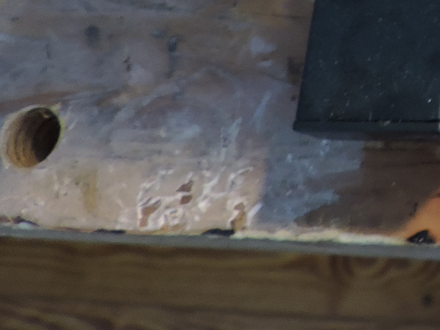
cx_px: 754
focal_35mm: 92
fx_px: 1170
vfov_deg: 14.4
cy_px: -239
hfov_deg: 17.8
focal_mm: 4.3
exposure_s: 1/30
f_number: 3
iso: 160
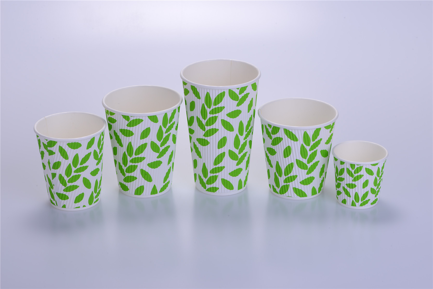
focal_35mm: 105
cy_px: 144
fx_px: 1263
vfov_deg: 13.1
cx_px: 216
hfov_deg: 19.5
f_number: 18
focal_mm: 105
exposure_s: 1/160
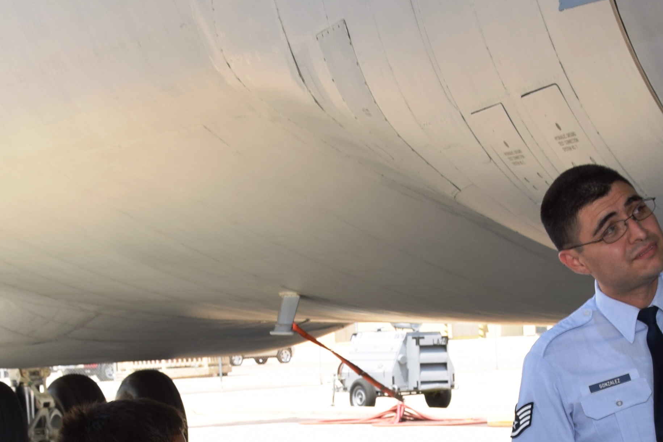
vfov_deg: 11.5
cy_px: 422
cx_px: 408
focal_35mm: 118
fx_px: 2173
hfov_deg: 17.3
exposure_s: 1/160
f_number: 6.3
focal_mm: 24
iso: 100
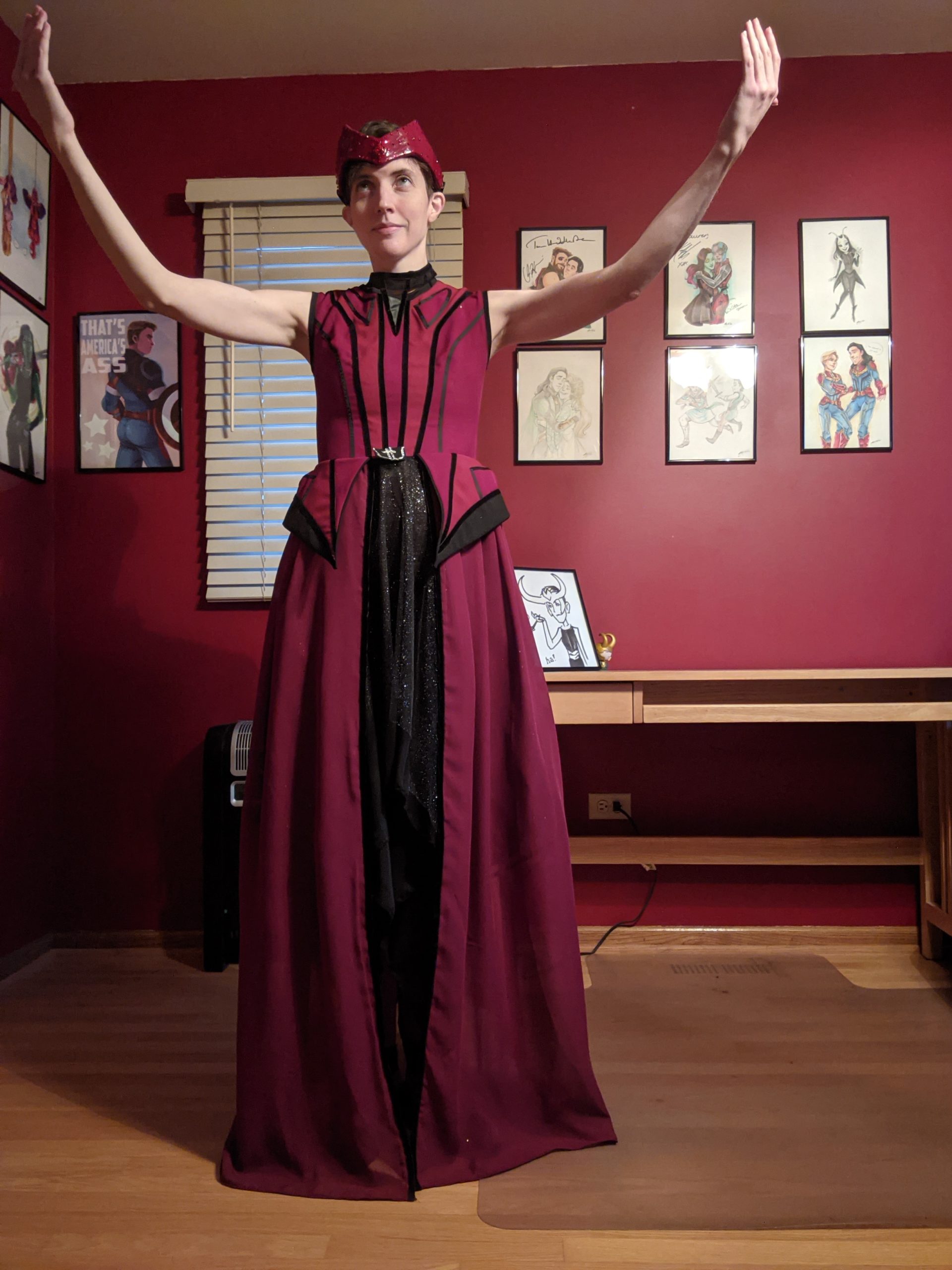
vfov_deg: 63.4
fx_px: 1027
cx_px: 476
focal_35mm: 28
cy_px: 635
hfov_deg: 49.7
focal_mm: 2.97
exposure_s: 1/30
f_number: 1.8
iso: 619
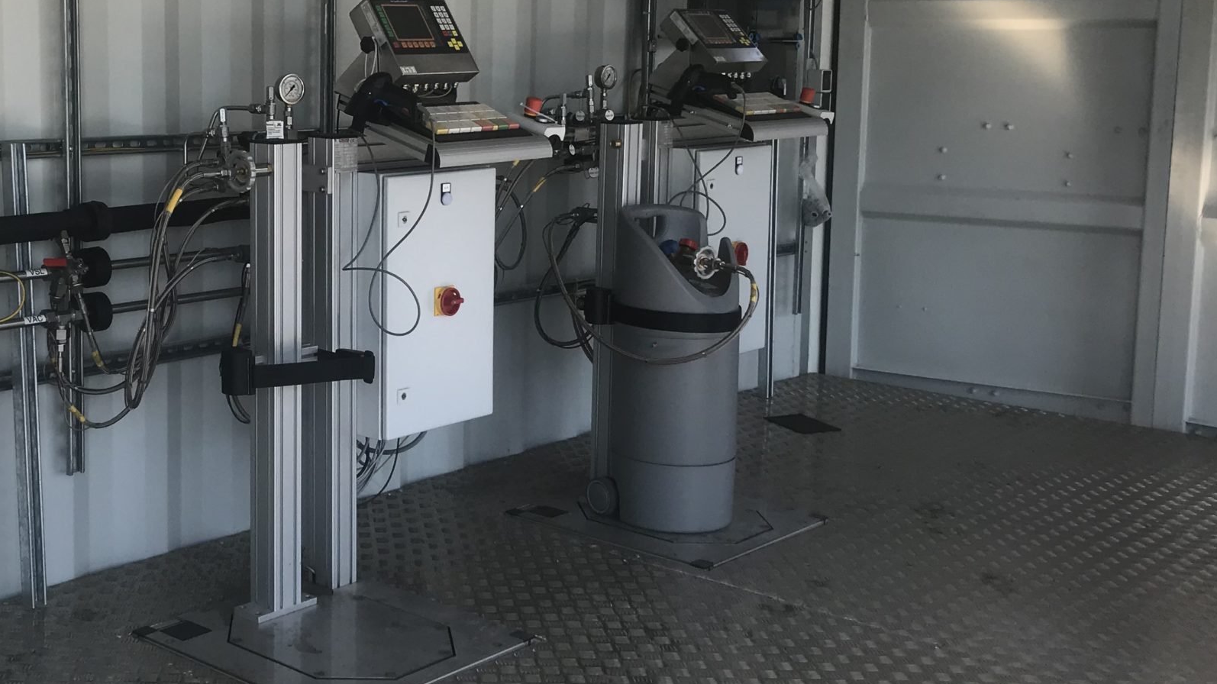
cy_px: 266
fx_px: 1581
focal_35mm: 49
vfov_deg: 24.4
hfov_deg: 40.9
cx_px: 304
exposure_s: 1/674
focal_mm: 3.99
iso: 20
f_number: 1.8
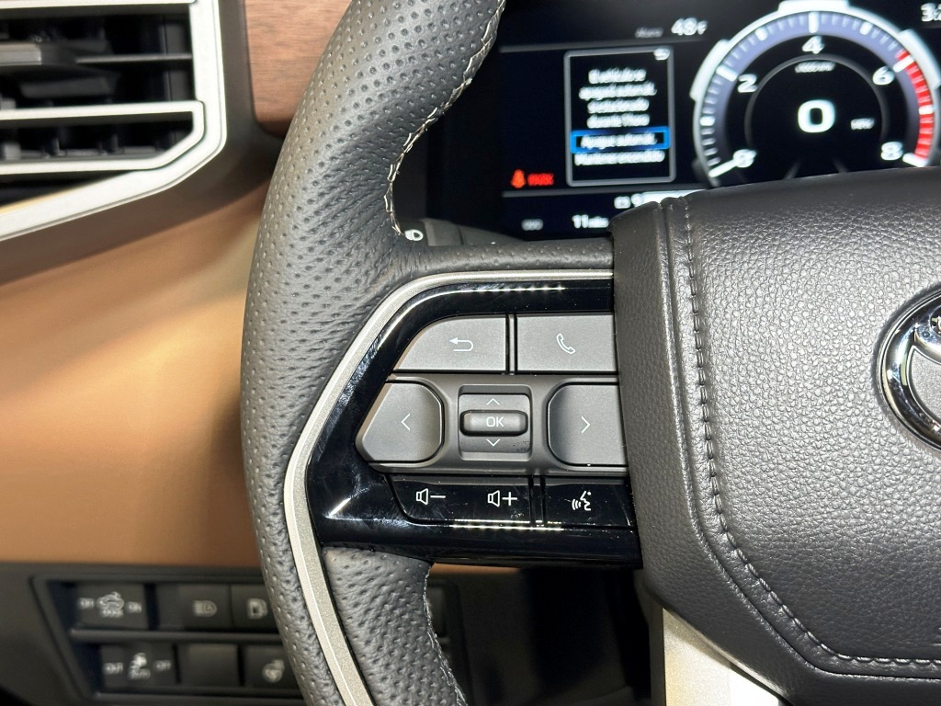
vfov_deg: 30.3
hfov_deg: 39.7
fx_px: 1305
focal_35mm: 48
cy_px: 353
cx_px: 470
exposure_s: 1/40
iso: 400
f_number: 1.78
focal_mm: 6.86
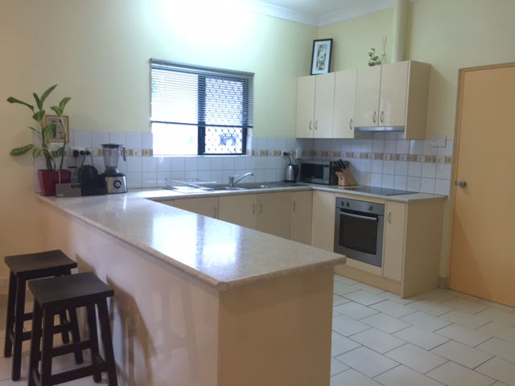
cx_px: 258
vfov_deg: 48.2
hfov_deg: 61.7
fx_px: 431
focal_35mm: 29
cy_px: 193
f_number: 2.2
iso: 80
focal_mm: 4.15
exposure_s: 1/33
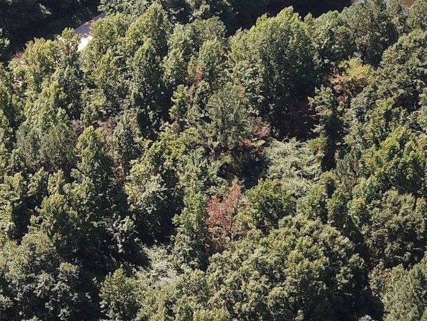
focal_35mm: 94
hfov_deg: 20.6
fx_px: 1160
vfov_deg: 15.7
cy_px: 93
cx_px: 73
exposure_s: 1/505
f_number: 2.2
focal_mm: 4.73
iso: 100
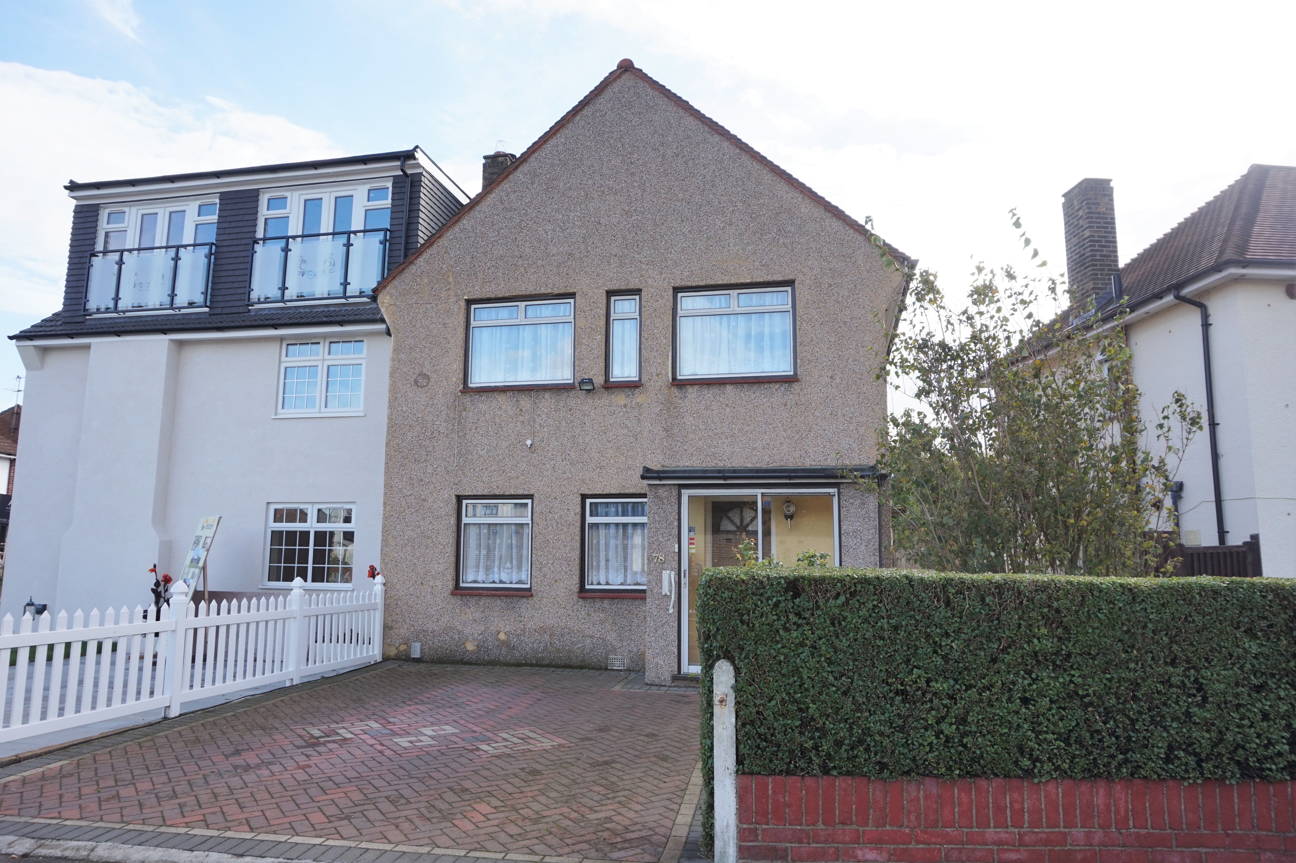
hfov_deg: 73.8
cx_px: 648
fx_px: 864
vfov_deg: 53.1
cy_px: 432
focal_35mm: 24
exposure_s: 1/100
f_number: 8
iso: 100
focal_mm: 16
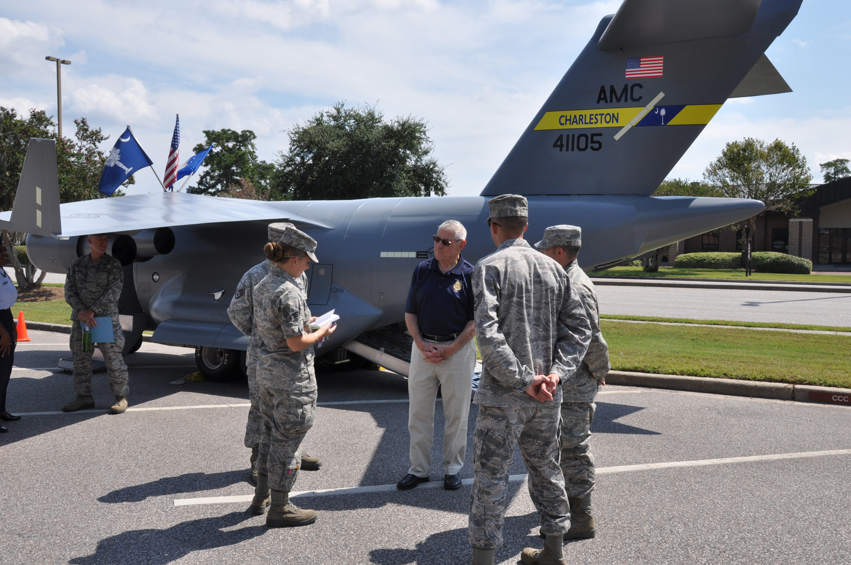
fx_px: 744
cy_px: 282
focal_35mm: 32
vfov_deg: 41.6
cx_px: 426
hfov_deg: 59.5
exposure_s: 1/200
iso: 250
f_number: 14
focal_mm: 21
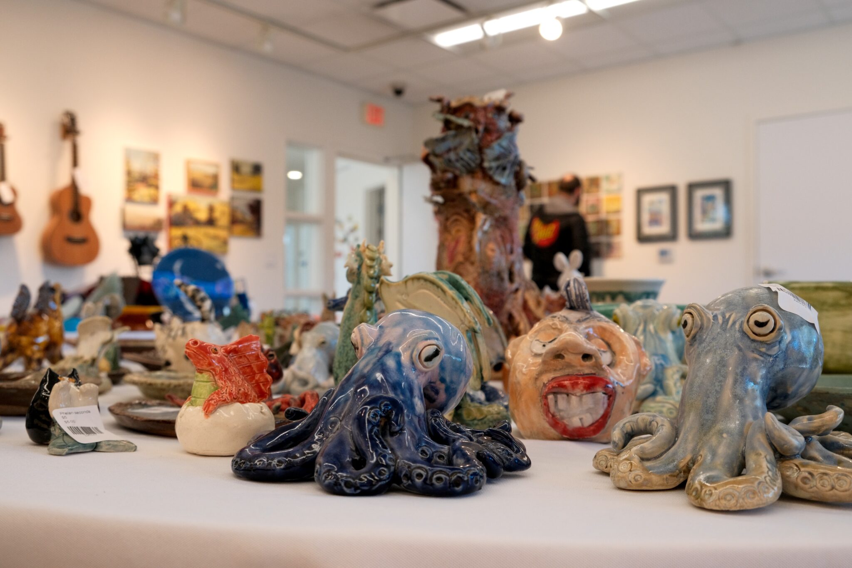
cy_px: 284
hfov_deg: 57.2
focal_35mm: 33
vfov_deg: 40.0
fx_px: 781
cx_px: 426
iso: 640
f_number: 6.4
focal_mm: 22.3
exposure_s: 1/80
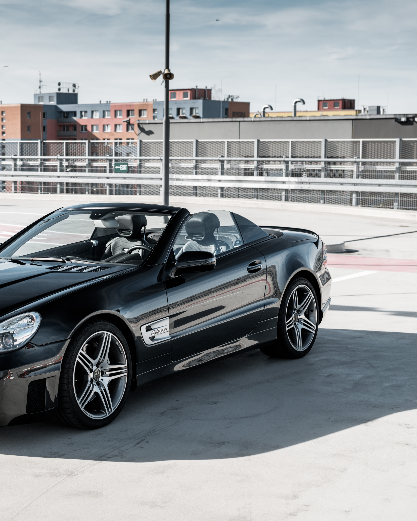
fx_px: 1049
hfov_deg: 22.1
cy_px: 259
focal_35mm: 68
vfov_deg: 27.9
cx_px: 61
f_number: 4.5
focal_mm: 48
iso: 64
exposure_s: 1/160
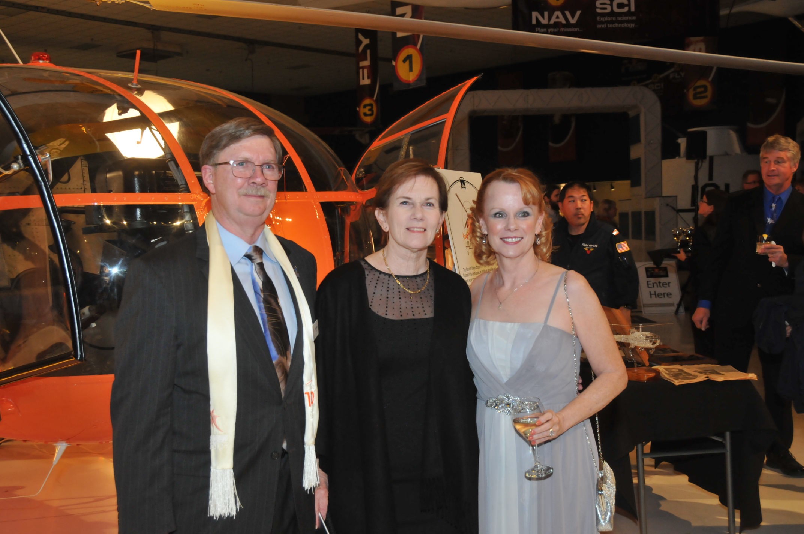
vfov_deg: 30.8
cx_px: 402
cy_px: 267
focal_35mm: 44
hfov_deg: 45.0
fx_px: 970
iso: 1000
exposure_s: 1/60
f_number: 5.6
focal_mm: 29
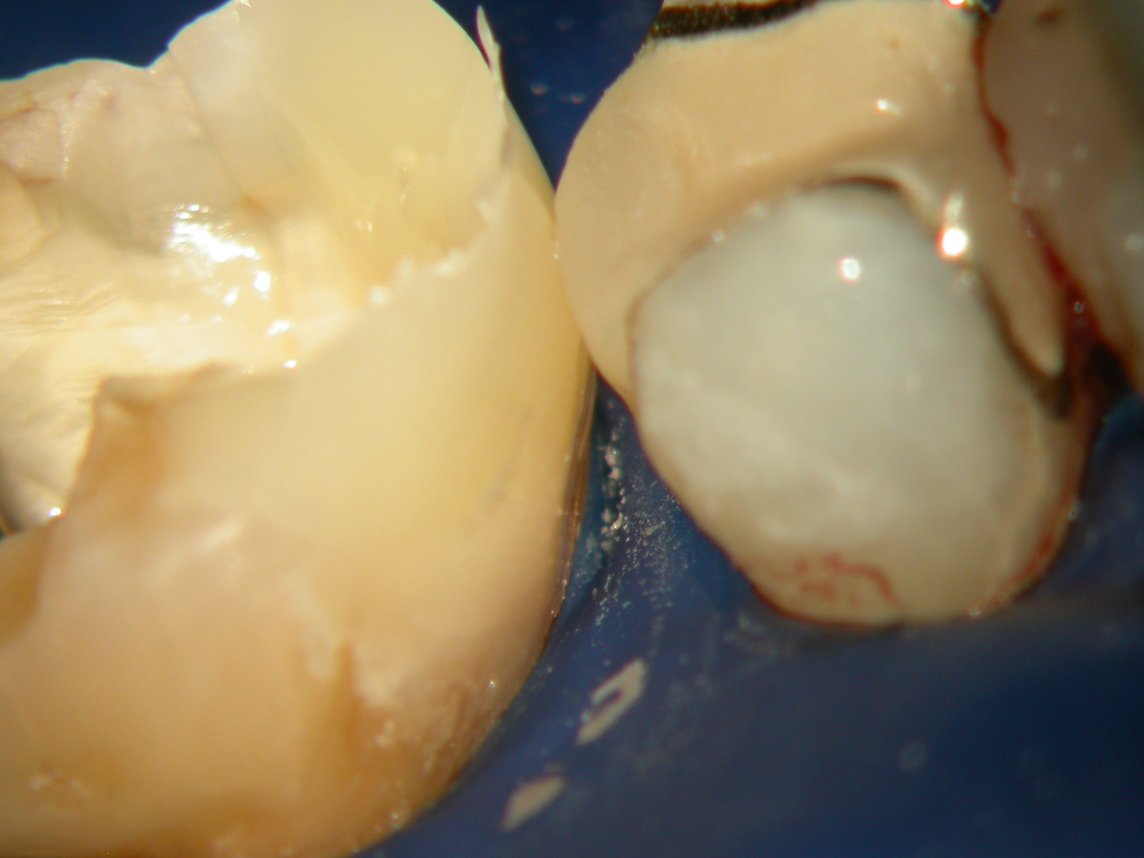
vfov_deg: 12.0
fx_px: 4065
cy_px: 429
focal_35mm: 123
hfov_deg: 16.0
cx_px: 572
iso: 100
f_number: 4.4
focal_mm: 25.5
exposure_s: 1/155
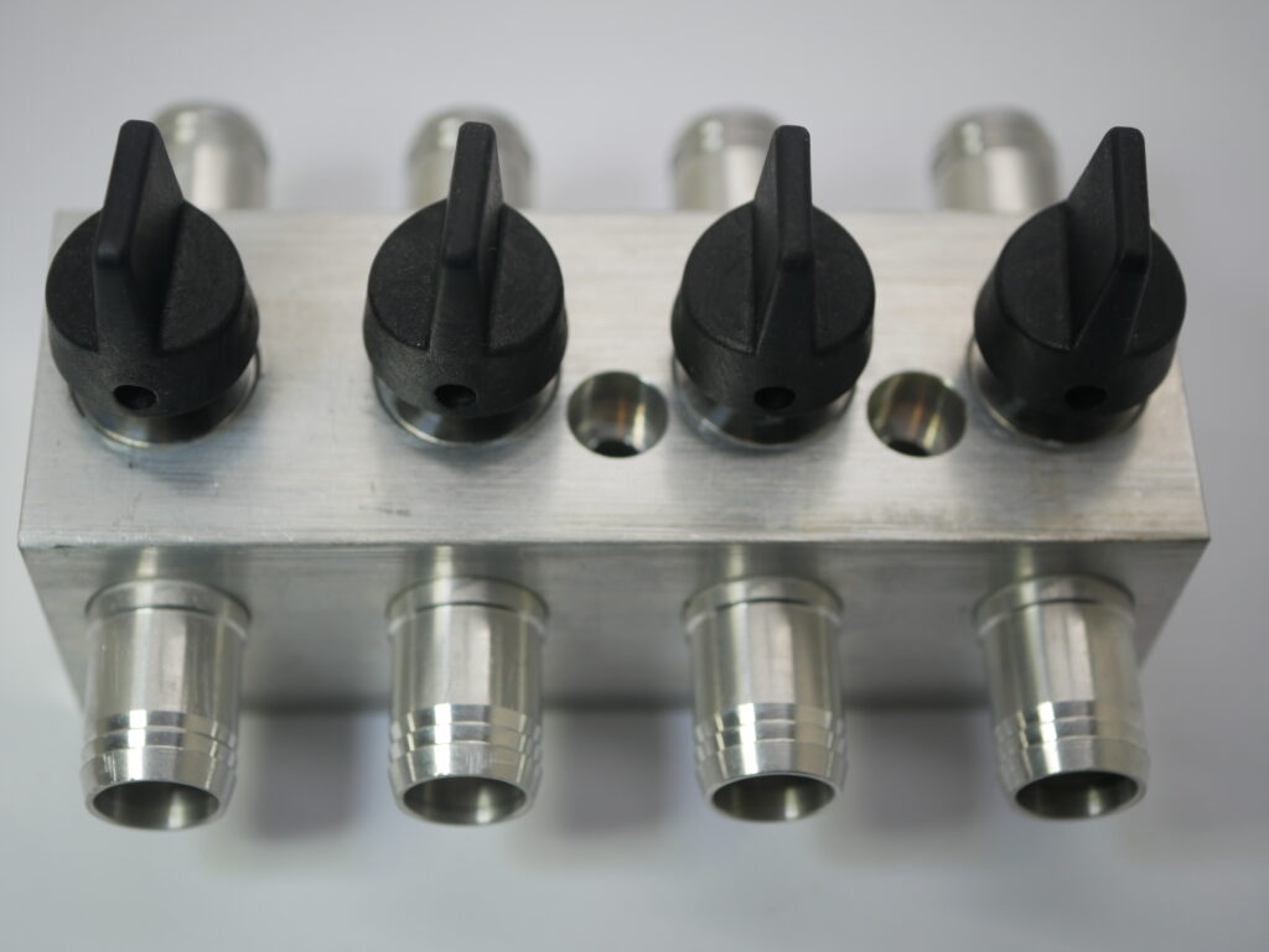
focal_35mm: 60
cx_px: 634
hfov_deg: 32.2
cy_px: 476
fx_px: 2201
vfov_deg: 24.4
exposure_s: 1/160
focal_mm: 30
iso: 200
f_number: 3.2
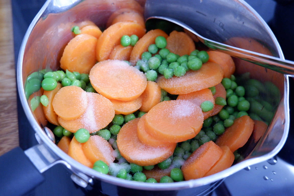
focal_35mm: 33
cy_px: 98
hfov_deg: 57.2
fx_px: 269
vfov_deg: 40.0
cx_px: 147
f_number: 4.2
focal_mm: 22.1
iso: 3200
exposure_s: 1/20
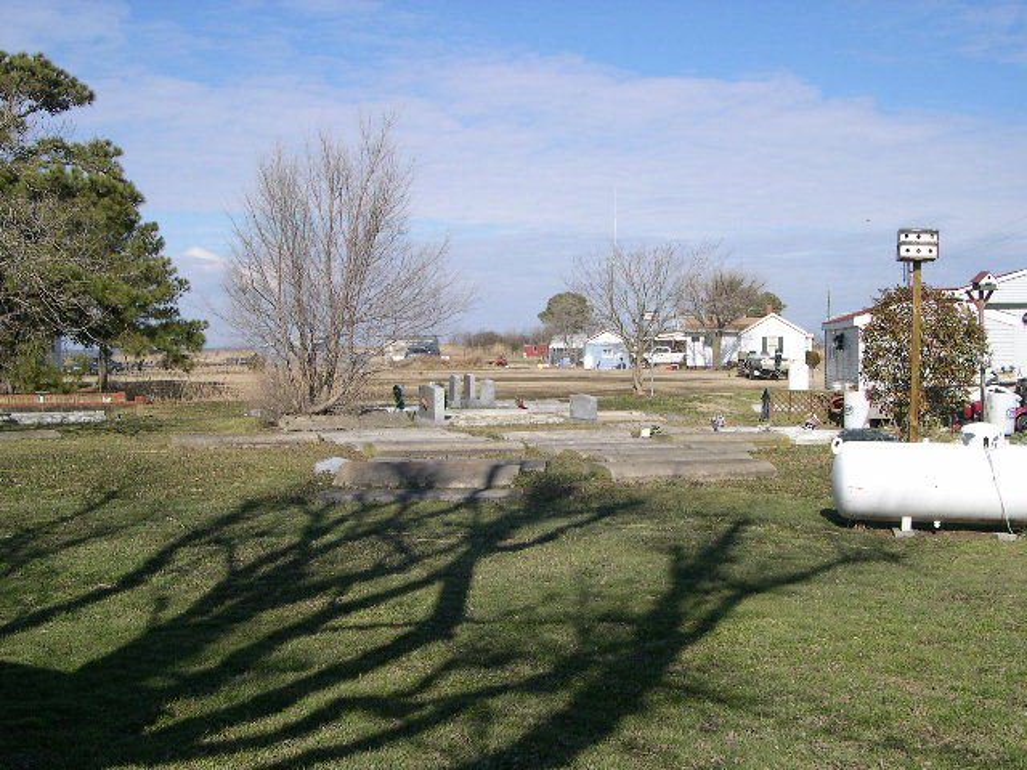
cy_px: 385
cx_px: 514
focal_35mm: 38
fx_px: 1127
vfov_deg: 37.7
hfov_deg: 49.0
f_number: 7.6
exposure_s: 1/205
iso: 100
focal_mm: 8
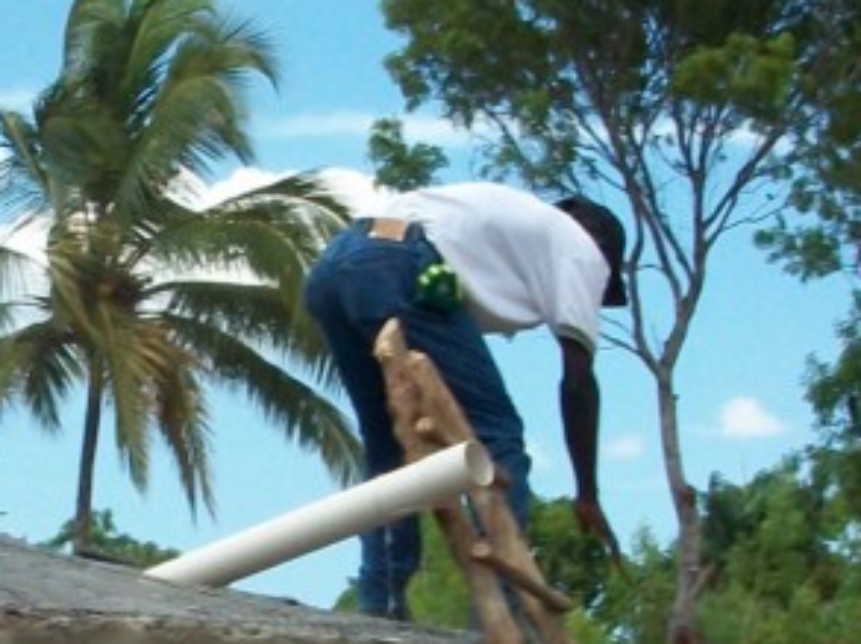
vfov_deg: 12.4
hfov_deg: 16.4
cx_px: 123
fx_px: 2956
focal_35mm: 119
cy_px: 488
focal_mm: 5.7
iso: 80
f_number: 5.5
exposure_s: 1/250
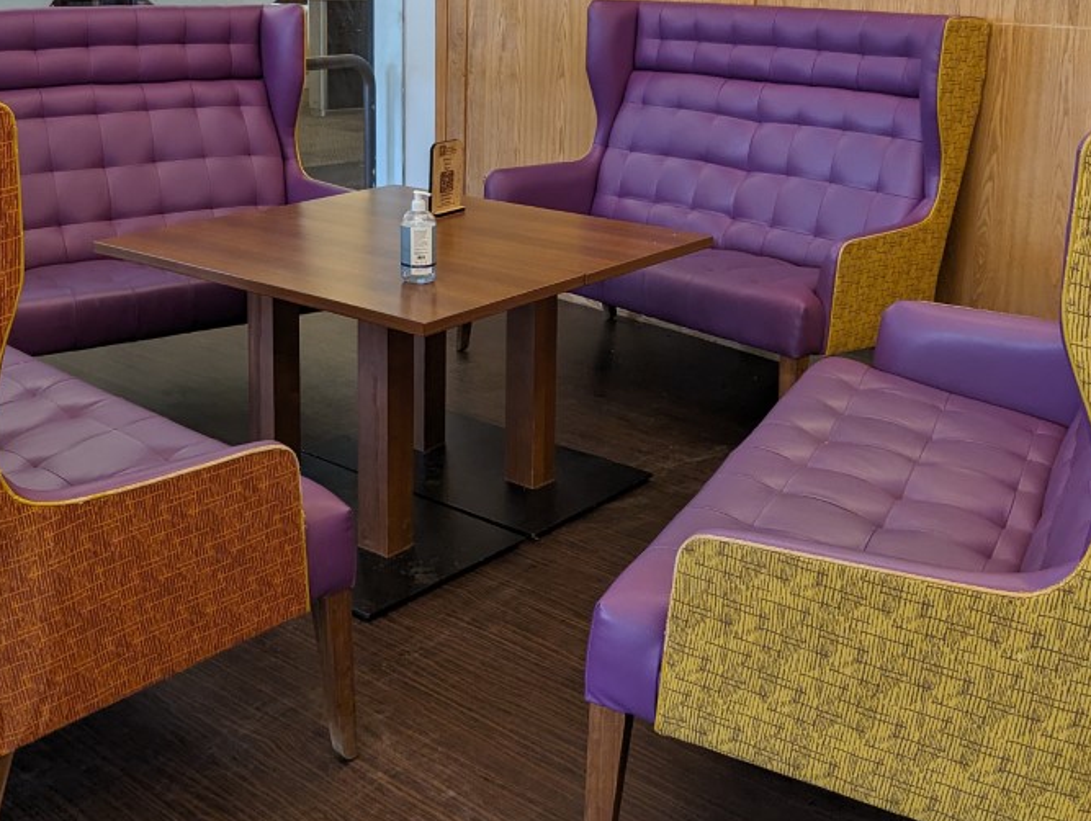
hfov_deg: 43.4
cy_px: 209
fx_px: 1357
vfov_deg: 33.0
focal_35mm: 43
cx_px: 393
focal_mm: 6.81
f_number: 1.85
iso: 152
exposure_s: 1/100
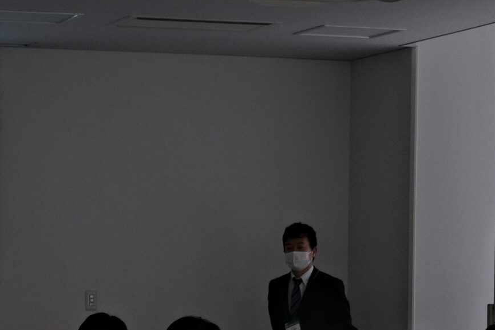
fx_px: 2214
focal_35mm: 161
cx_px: 100
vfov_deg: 8.5
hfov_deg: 12.7
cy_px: 339
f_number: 5.6
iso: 1250
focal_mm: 45
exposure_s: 1/125
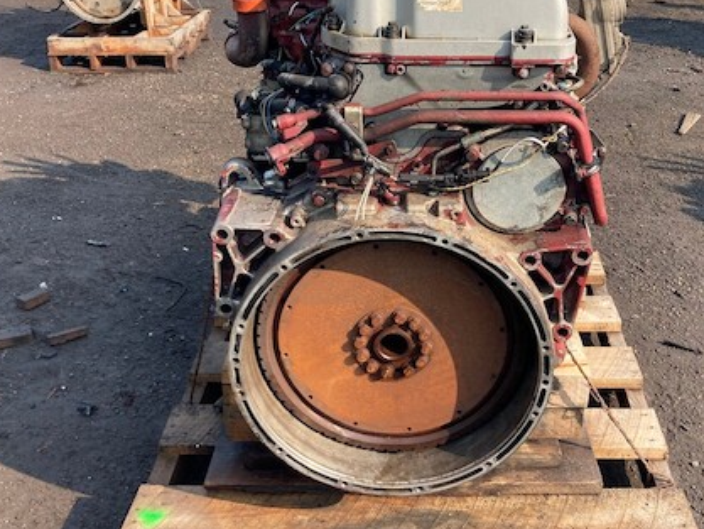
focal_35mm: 43
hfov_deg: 43.5
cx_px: 436
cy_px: 184
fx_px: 875
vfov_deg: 33.4
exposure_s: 1/480
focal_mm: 3.99
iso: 20
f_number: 1.8
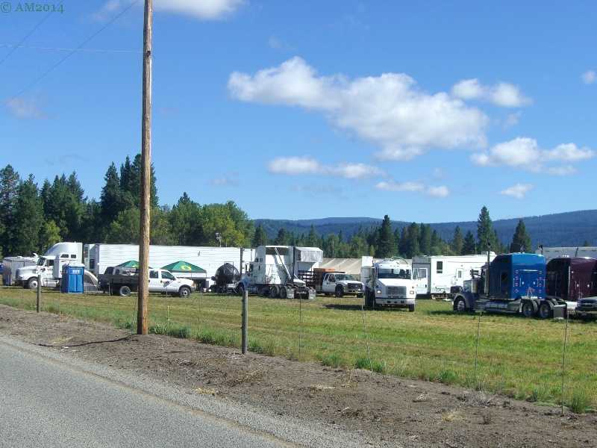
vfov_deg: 26.6
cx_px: 298
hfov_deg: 34.9
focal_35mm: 55
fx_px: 949
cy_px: 224
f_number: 6.8
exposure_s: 1/200
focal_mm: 11.5
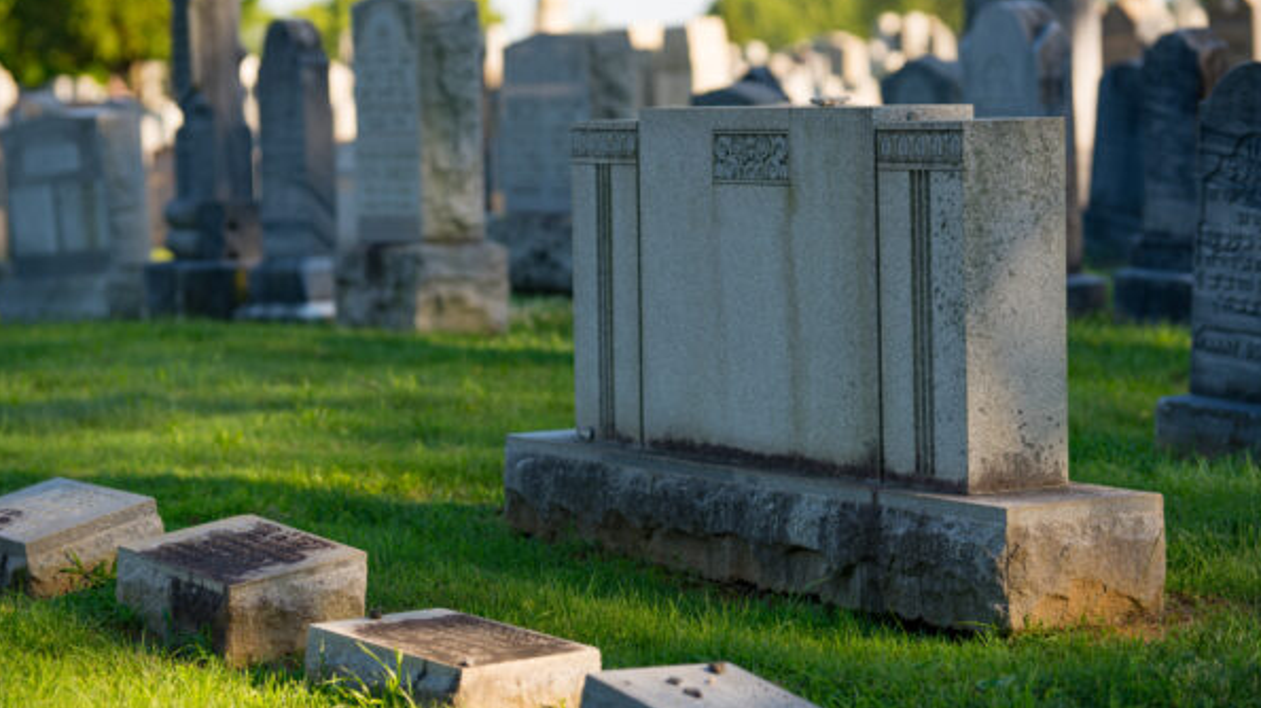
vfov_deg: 10.9
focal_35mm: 111
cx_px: 627
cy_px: 358
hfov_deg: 19.3
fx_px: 3710
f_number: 2
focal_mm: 105
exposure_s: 1/1000
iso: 100
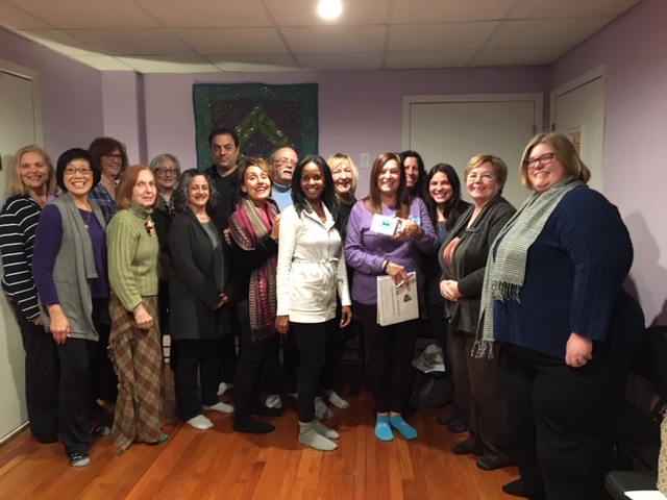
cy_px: 250
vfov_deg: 48.2
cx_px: 334
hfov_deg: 61.7
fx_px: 559
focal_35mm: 29
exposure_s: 1/15
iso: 320
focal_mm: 4.15
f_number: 2.2
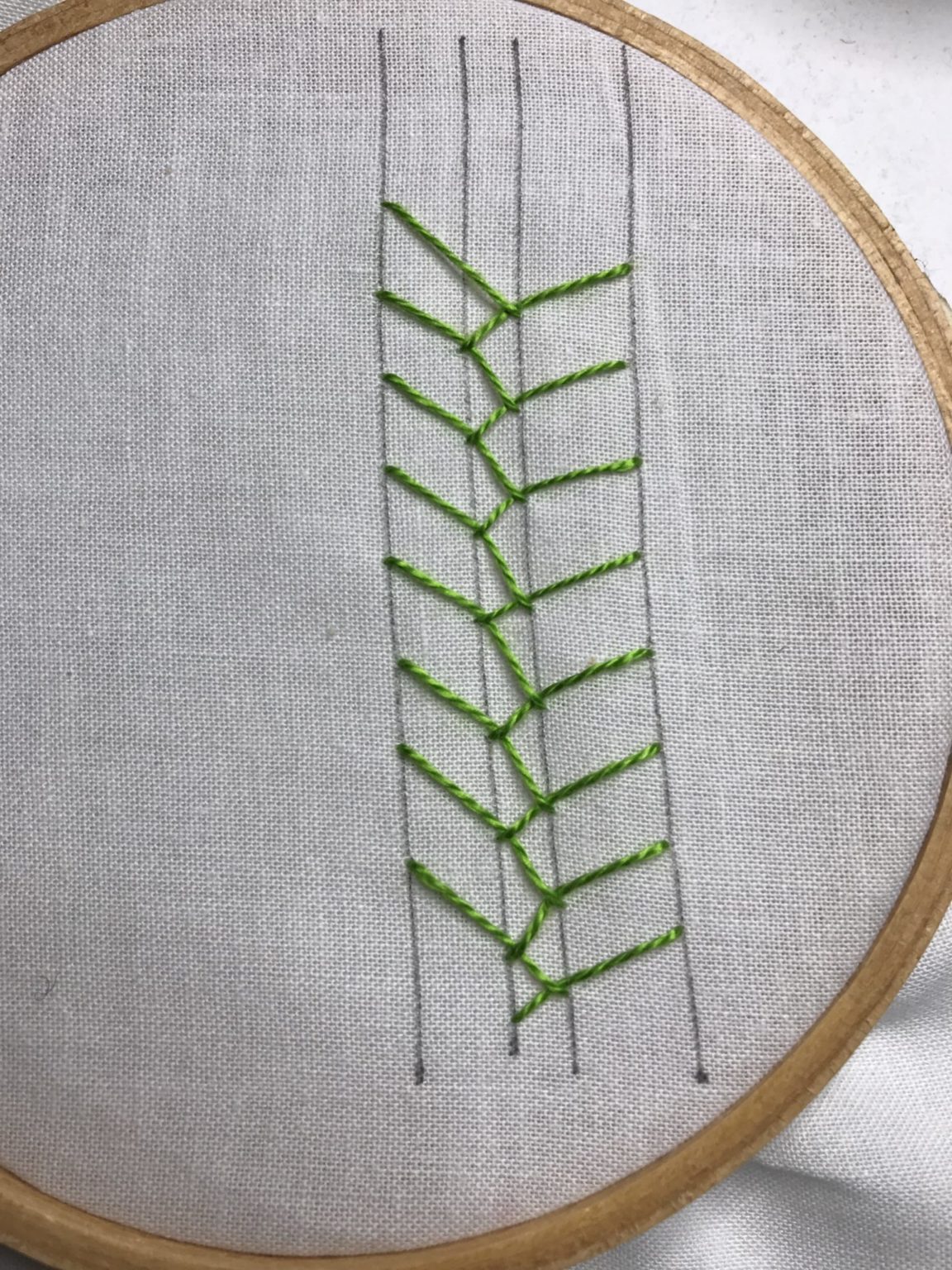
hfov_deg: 49.7
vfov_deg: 63.4
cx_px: 476
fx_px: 1027
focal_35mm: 28
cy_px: 635
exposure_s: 1/122
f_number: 1.8
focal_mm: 3.99
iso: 25
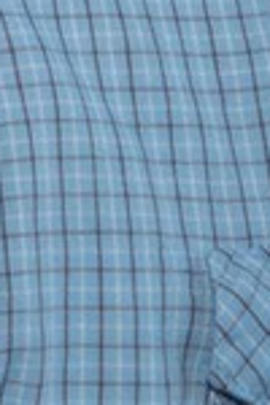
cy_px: -919
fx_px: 8633
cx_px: -416
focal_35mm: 767
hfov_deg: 1.8
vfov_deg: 2.6
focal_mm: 75
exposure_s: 1/180
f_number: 5.6
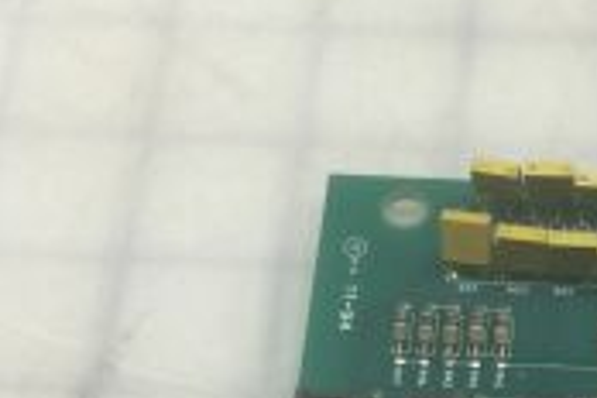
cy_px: 683
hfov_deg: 19.0
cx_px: 628
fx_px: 1725
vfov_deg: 12.2
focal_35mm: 104
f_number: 2.2
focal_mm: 4.15
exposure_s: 1/15
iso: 32
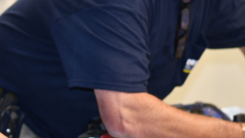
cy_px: 36
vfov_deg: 6.9
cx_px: 51
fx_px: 1143
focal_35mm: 176
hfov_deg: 12.2
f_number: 2.8
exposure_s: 1/60
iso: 400
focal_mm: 50
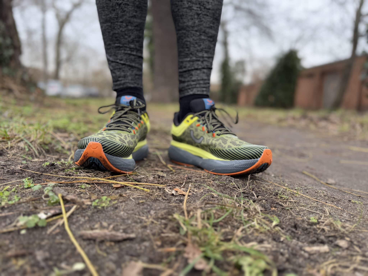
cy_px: 138
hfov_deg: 71.6
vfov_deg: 56.8
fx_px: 255
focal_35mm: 24
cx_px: 184
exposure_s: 1/172
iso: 80
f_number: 1.78
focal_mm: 6.76
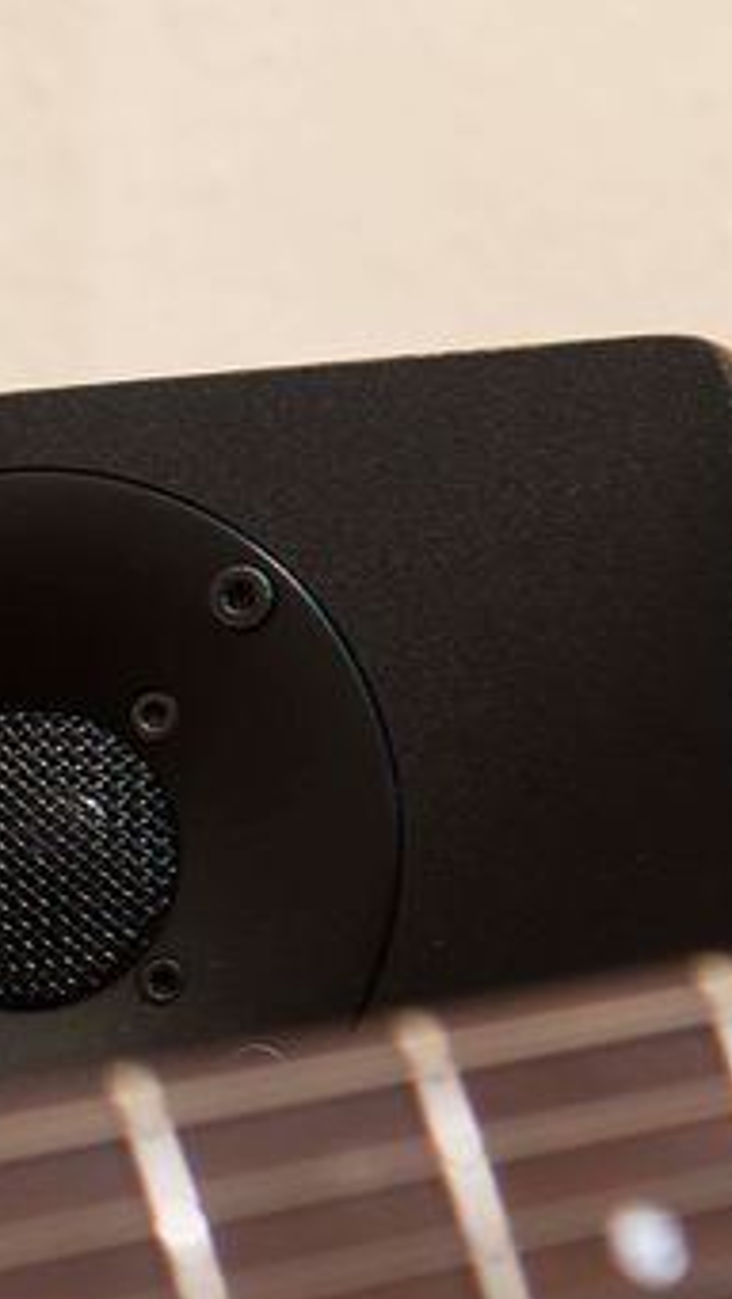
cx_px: -2383
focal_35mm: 529
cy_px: 467
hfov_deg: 2.2
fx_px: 18240
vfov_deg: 4.1
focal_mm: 86
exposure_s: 1/20
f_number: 5.6
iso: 125
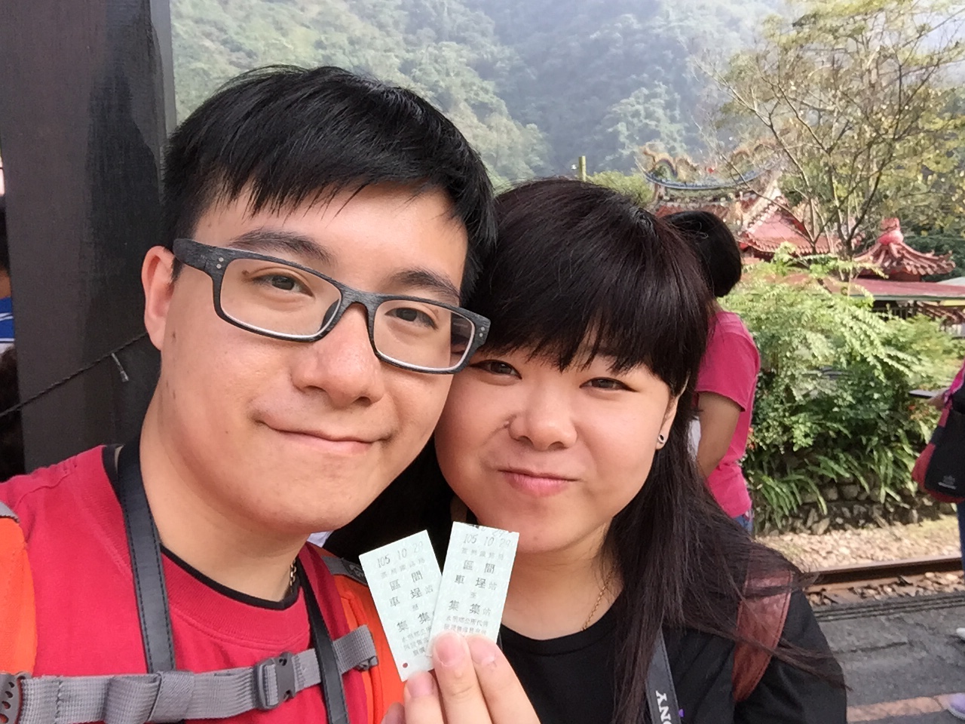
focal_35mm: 31
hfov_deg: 58.4
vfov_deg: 45.4
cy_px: 362
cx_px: 482
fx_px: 864
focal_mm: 2.65
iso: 32
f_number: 2.2
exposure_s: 1/371
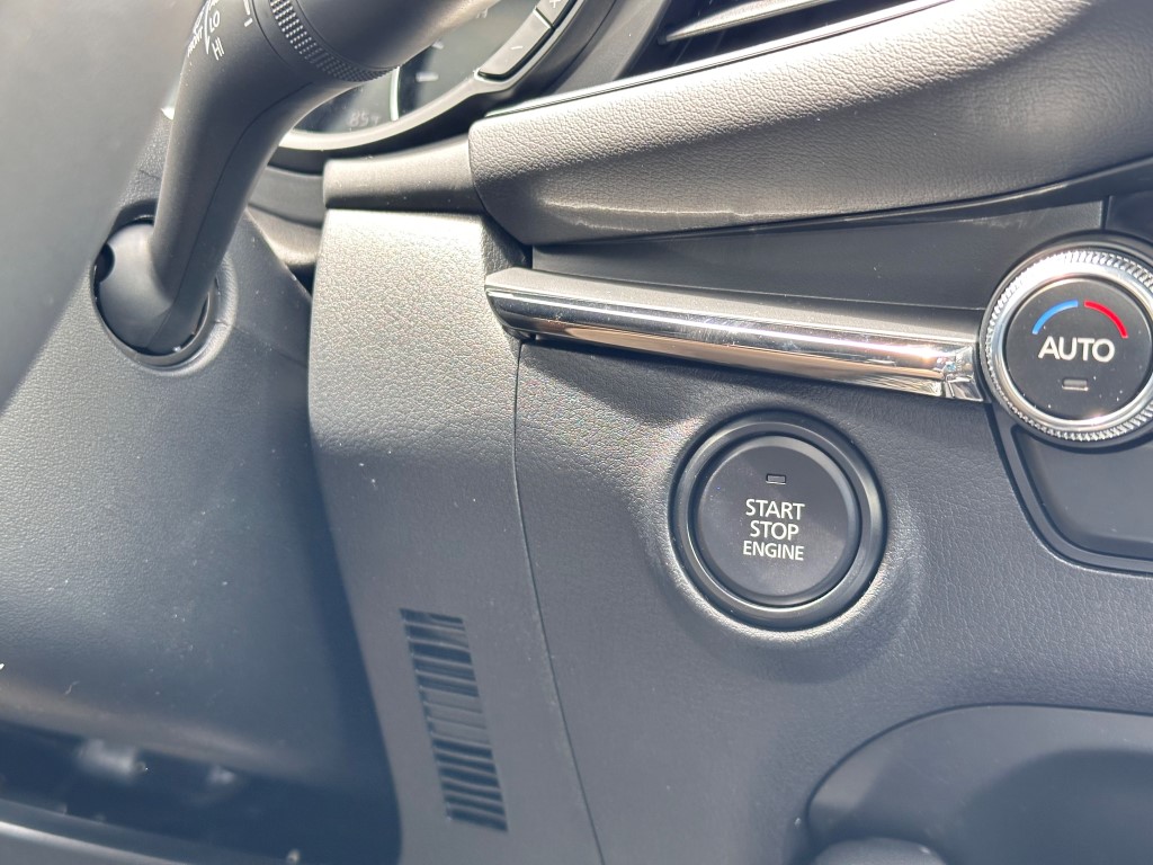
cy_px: 432
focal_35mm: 48
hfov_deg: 39.7
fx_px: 1599
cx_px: 576
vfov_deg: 30.3
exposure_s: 1/60
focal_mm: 6.86
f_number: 1.78
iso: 125
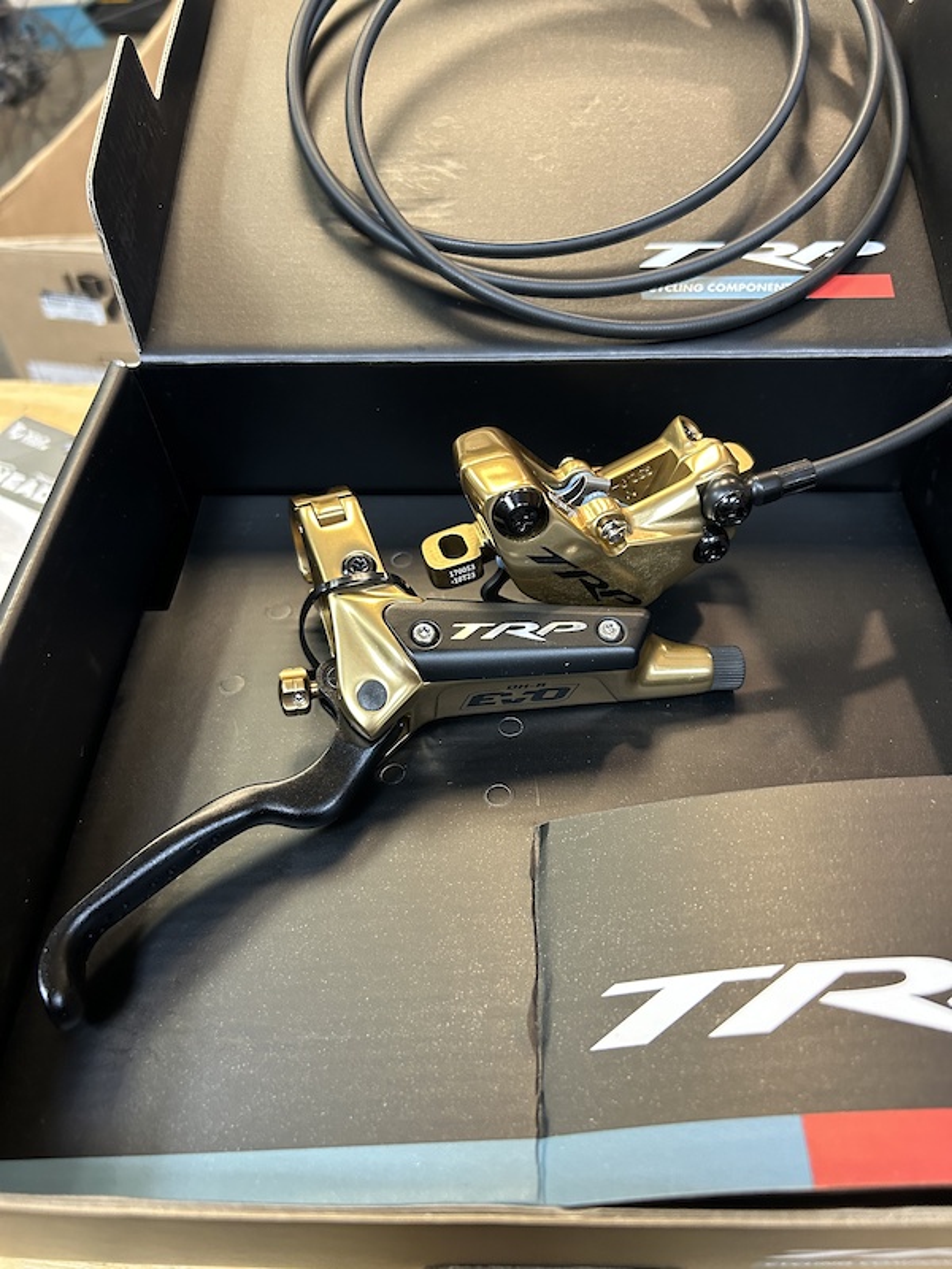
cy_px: 634
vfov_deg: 67.3
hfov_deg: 53.1
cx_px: 476
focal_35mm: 26
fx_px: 953
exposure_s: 1/60
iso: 250
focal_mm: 5.7
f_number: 1.5
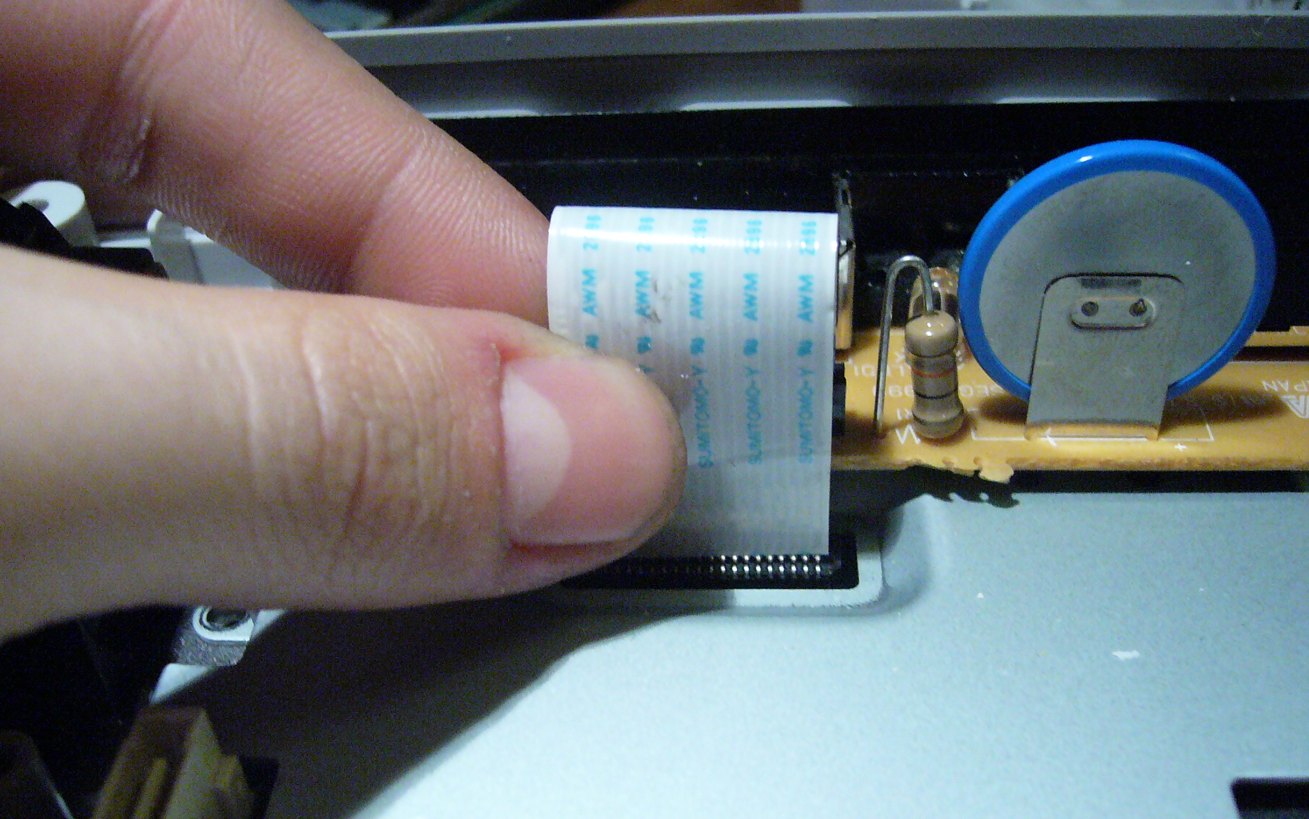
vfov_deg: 33.5
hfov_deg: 51.5
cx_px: 650
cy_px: 490
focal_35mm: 38
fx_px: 1356
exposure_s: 1/60
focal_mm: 5.8
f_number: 2.8
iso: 400
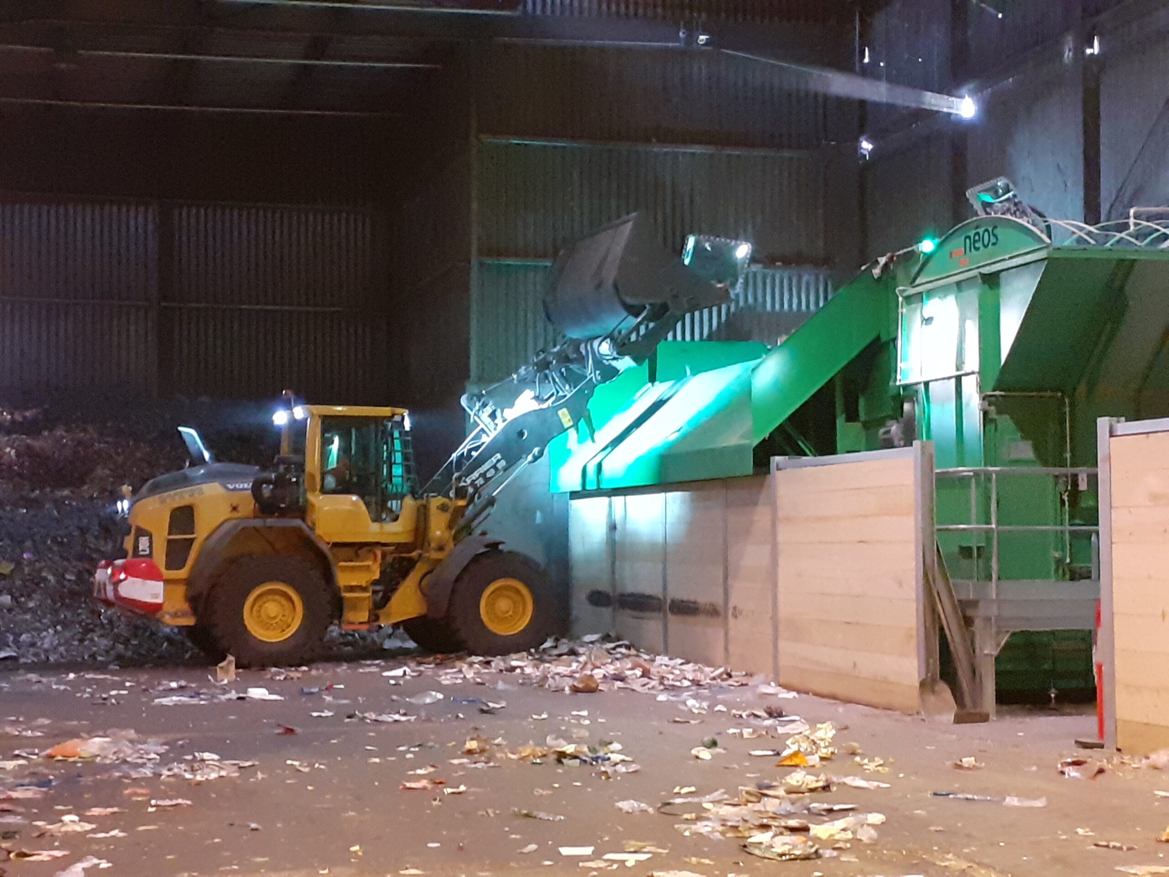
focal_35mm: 27
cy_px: 438
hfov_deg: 65.3
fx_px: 912
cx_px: 584
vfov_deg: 51.4
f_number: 1.9
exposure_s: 1/25
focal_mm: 3.6
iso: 500
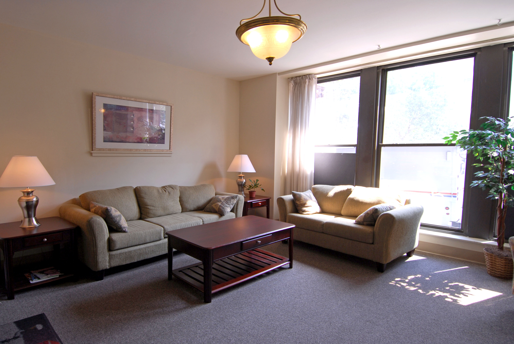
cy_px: 172
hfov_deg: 89.9
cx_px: 257
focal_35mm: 18
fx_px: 257
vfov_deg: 67.5
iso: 100
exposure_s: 1/50
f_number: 4
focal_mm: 12
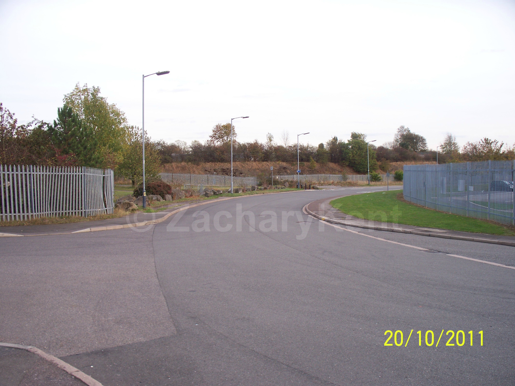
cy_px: 193
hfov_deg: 51.4
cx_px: 258
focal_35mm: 36
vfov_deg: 39.7
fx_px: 536
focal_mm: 7.54
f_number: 2.8
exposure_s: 1/60
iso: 64
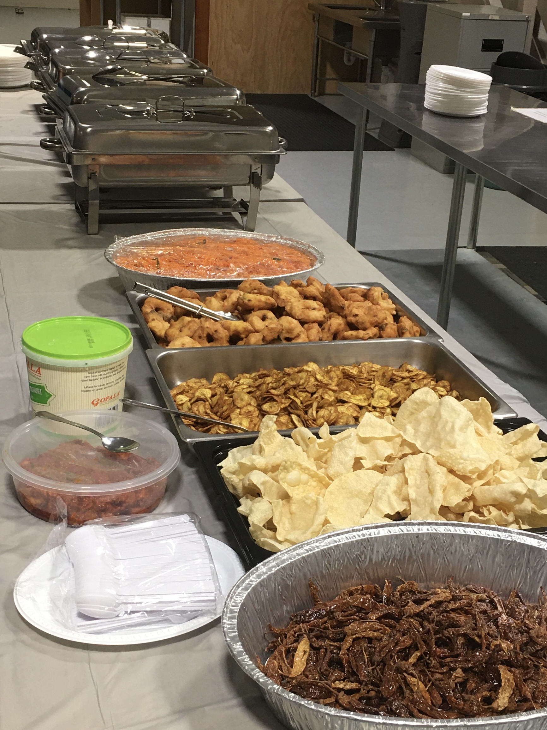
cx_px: 274
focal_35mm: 29
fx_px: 611
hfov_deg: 48.2
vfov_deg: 61.7
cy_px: 365
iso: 40
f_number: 2.2
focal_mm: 4.15
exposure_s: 1/33
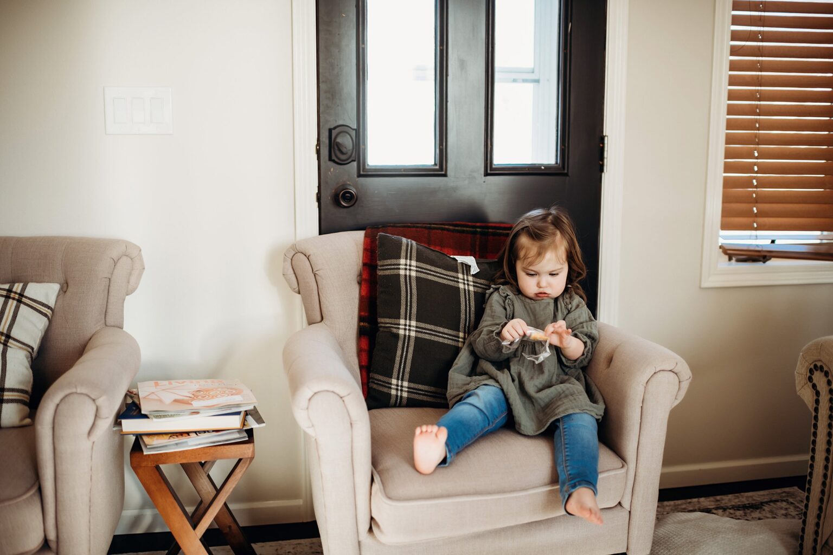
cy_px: 278
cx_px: 416
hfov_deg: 54.4
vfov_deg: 37.9
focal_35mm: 35
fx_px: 810
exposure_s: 1/500
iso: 400
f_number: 1.8
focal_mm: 35
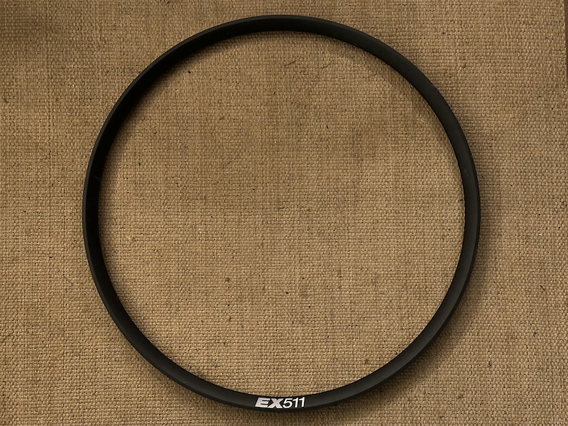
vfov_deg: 30.3
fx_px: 788
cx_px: 284
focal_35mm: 48
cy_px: 213
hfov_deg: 39.7
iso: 640
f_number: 1.78
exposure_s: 1/20
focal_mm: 6.86
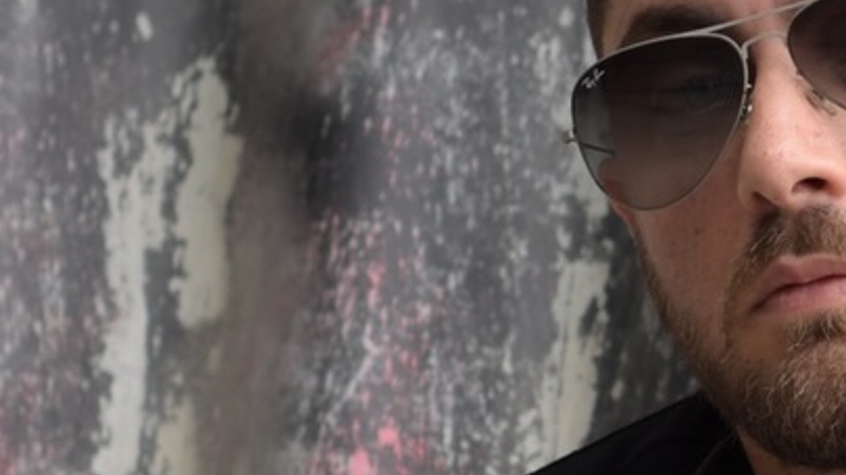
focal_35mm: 446
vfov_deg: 2.7
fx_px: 10001
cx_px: 1529
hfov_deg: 4.8
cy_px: 292
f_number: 4
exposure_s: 1/160
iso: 100
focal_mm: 50
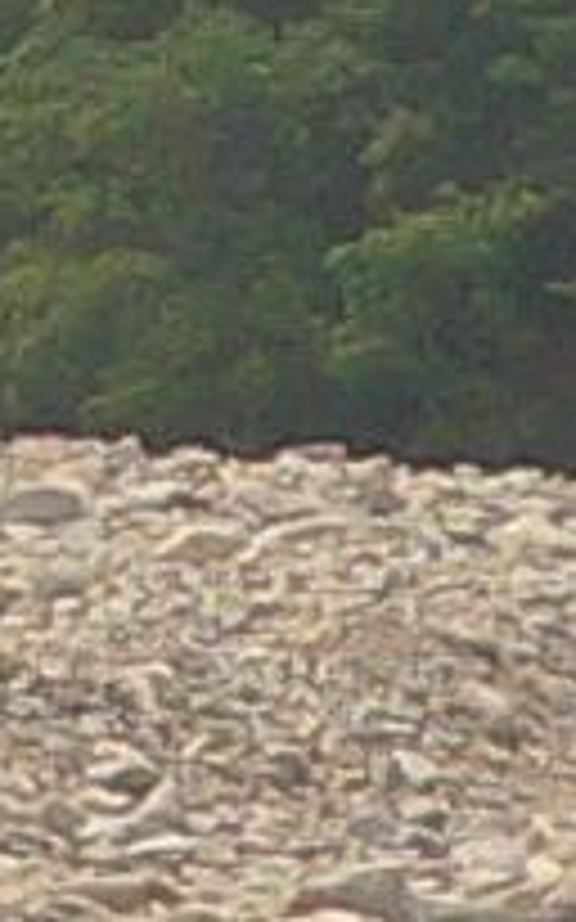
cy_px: -706
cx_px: 202
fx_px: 22822
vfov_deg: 2.3
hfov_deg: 1.4
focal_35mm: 908
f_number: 4
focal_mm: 11.4
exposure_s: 1/200
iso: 80
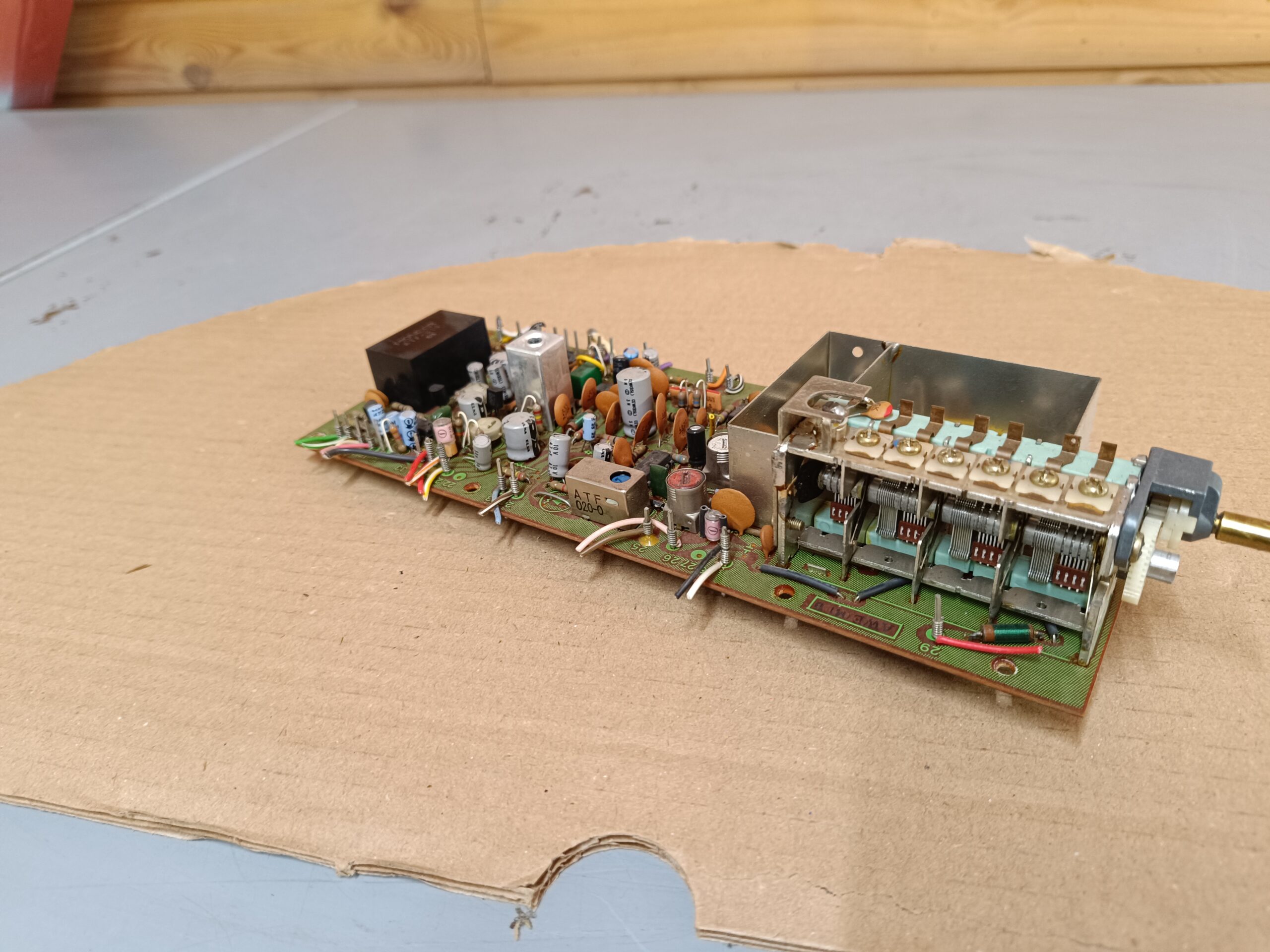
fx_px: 881
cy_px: 476
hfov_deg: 71.6
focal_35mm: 24
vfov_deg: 56.8
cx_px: 635
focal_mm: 5.59
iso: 623
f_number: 1.88
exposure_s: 1/33.3
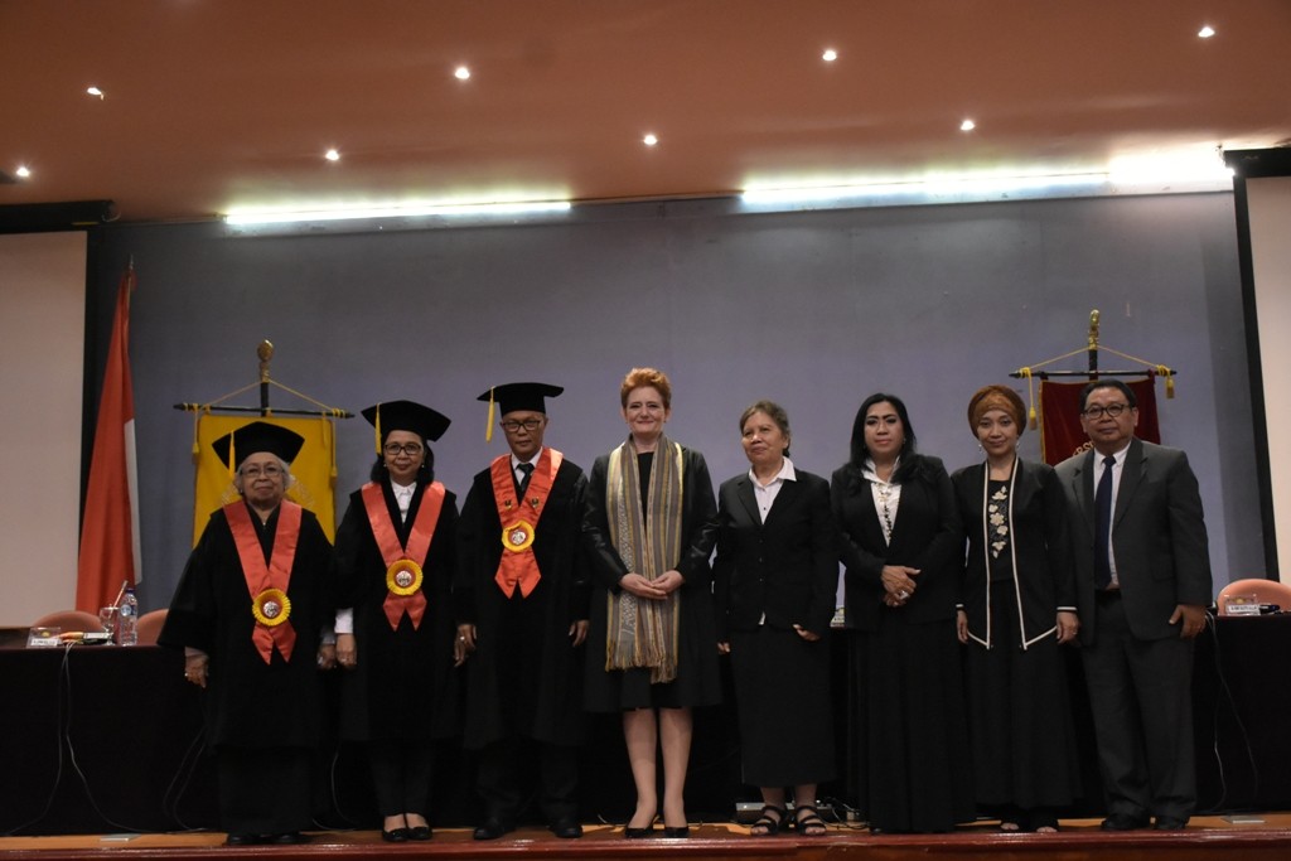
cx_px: 646
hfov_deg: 53.1
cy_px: 430
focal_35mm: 36
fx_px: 1291
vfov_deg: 36.9
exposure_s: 1/60
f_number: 4
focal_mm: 24
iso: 4000
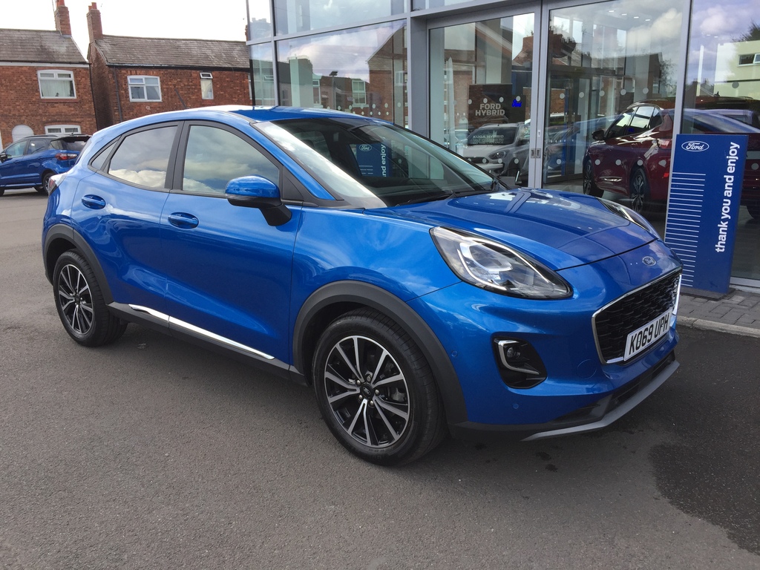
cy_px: 285
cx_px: 380
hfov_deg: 61.7
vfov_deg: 48.2
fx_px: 637
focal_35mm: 29
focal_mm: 4.15
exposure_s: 1/344
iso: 32
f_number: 2.2
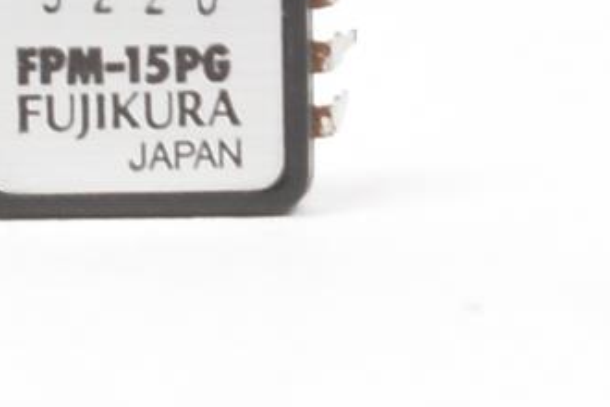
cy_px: 74
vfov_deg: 9.1
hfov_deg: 13.6
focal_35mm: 150
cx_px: 137
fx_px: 2540
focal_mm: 55
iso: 200
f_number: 11
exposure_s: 1/200
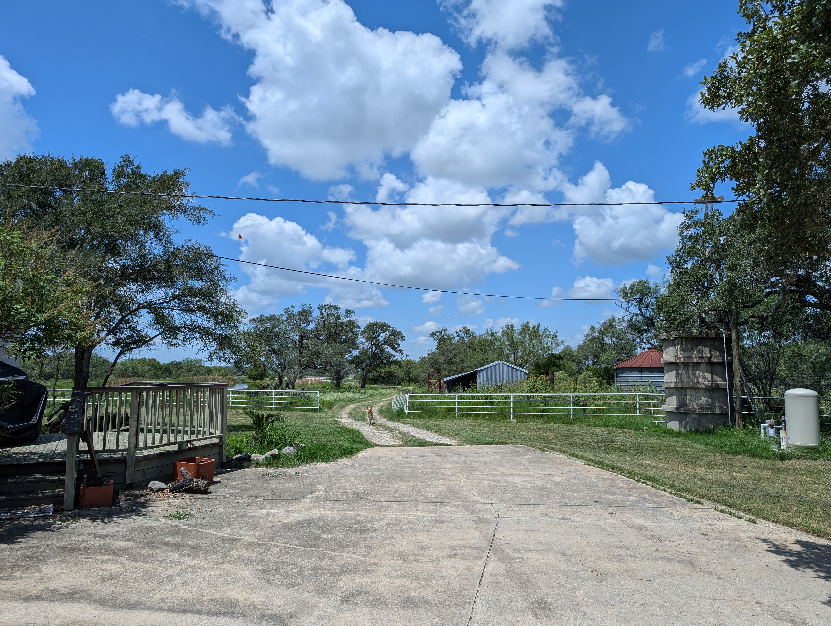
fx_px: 577
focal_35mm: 24
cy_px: 313
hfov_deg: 71.5
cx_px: 416
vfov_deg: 56.9
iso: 18
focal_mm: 6.9
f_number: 1.68
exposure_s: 1/1869
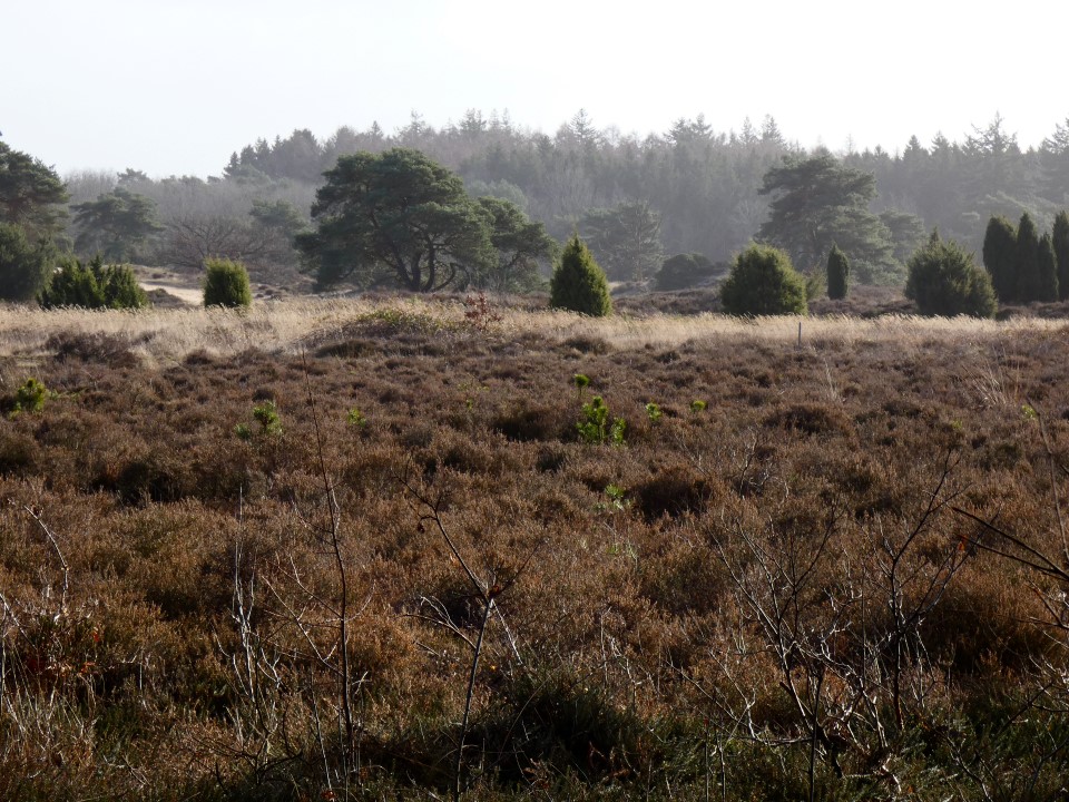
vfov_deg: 11.9
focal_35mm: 125
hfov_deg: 15.8
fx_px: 3860
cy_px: 401
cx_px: 534
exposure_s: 1/200
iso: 80
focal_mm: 22.4
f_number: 5.2
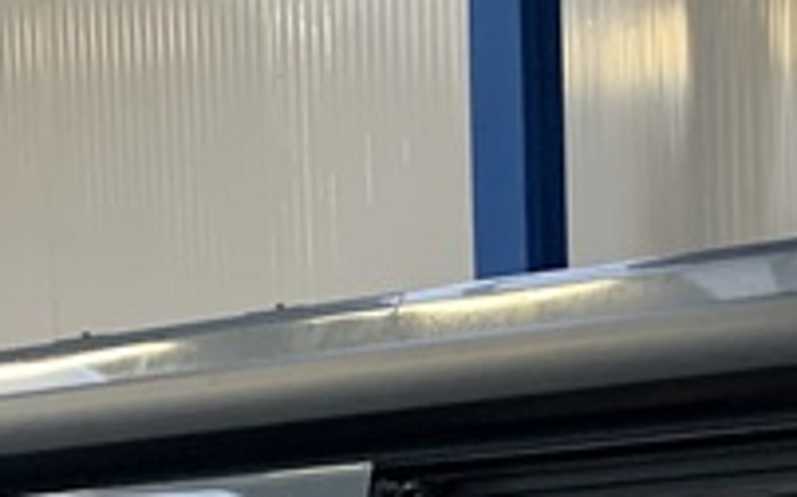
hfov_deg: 14.8
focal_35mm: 134
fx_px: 2909
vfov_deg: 8.8
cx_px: 1089
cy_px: 1244
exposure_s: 1/50
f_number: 1.8
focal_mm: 4.25
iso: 250
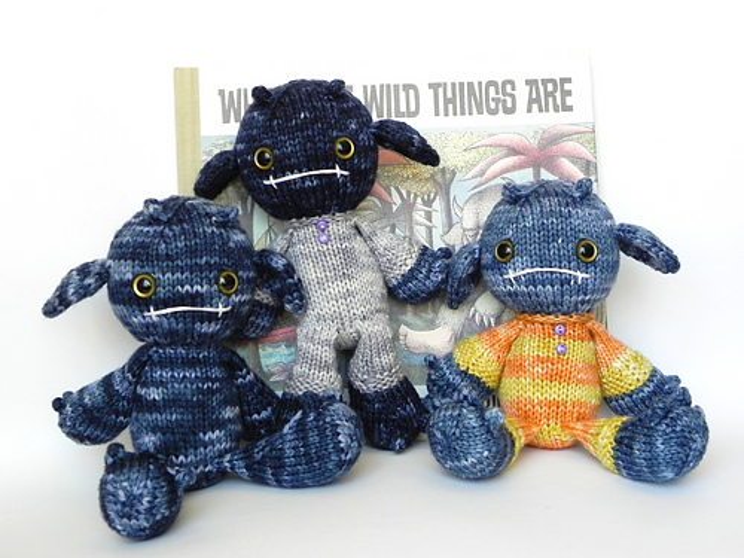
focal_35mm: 52
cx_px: 372
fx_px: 1118
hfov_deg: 36.8
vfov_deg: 28.0
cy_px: 279
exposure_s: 1/37.4
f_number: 3.5
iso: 160
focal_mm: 9.2
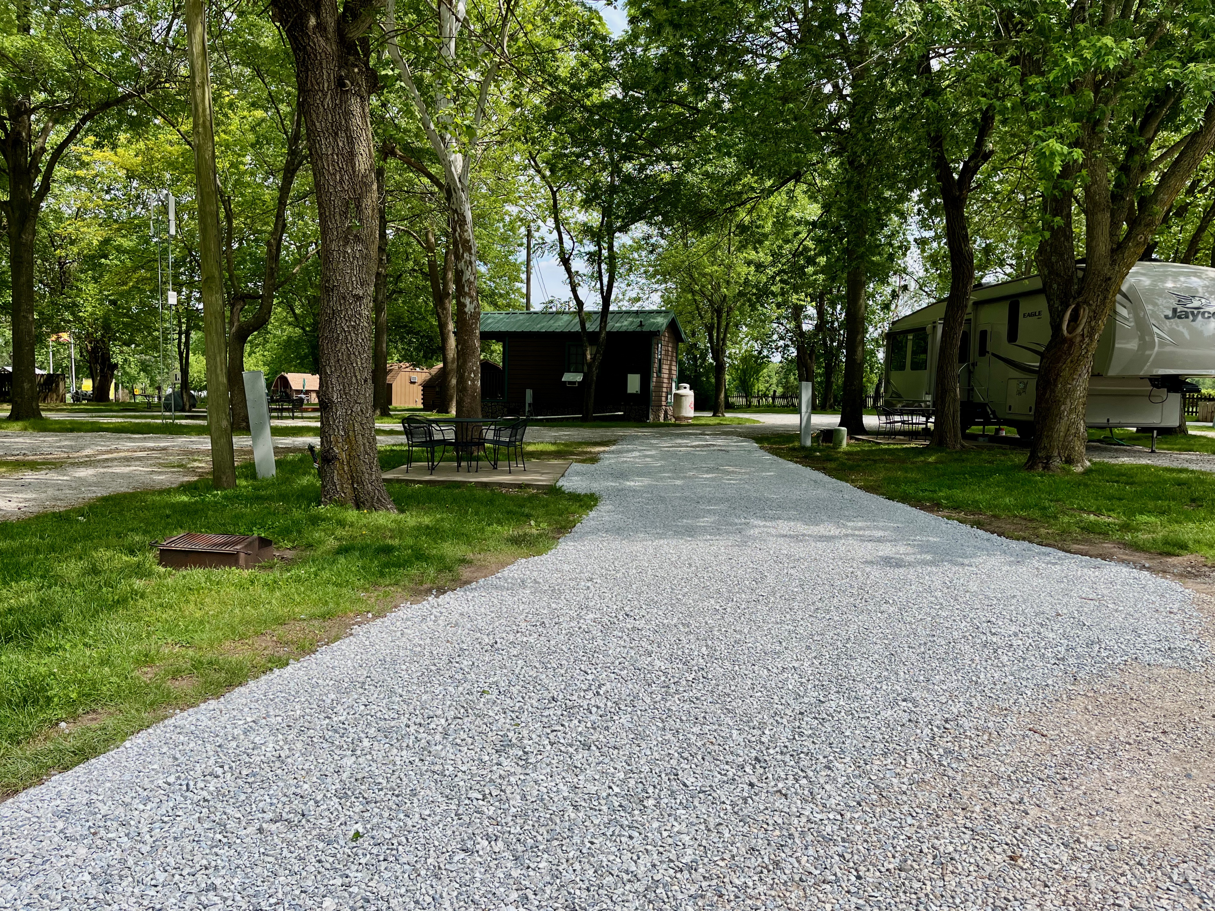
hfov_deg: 67.3
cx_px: 608
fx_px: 913
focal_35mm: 26
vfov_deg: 53.1
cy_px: 456
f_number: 1.6
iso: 50
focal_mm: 5.1
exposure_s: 1/3215
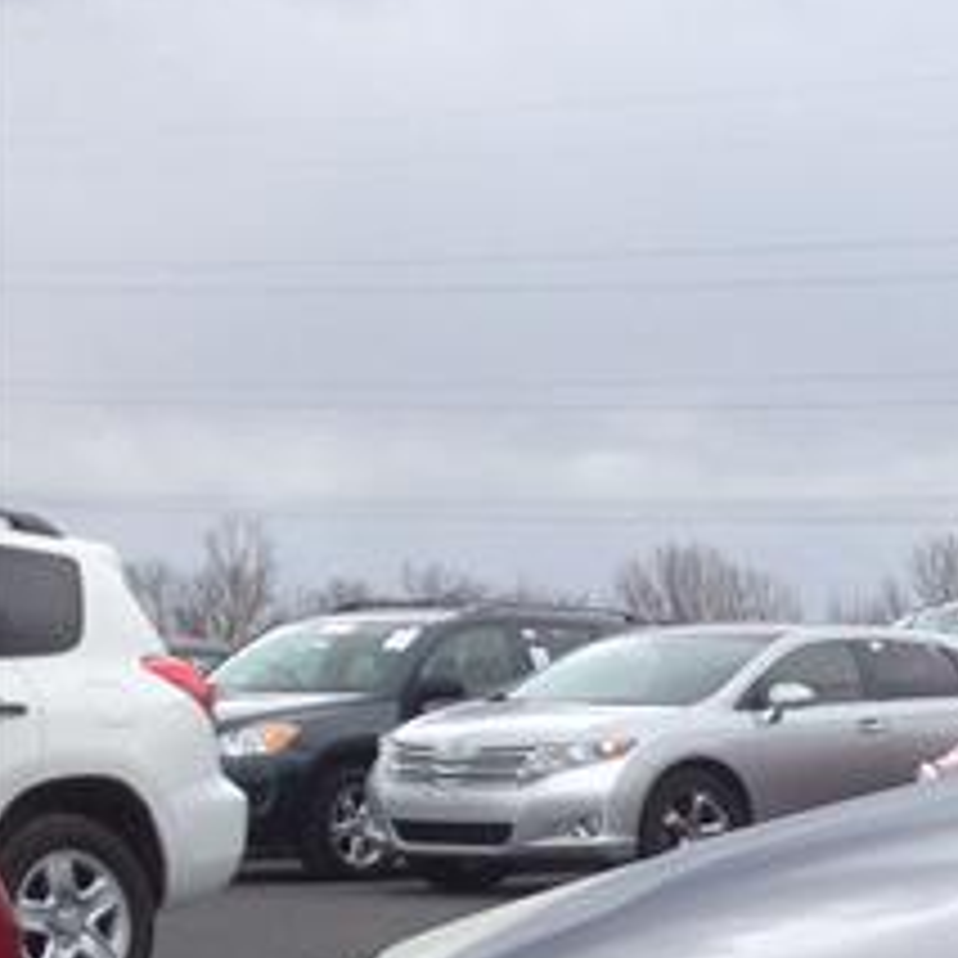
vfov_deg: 12.2
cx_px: 2280
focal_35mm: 140
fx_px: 4384
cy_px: 1196
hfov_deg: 10.7
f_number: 2.4
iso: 50
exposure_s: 1/602
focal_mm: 4.13
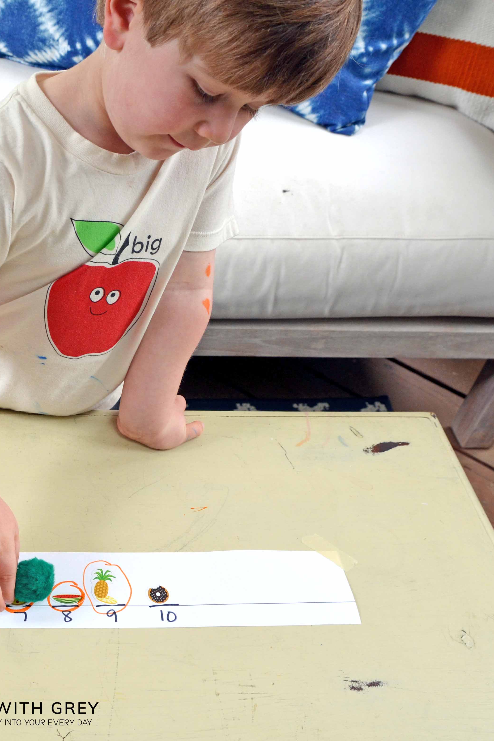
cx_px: 5
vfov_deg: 48.7
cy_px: 374
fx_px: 819
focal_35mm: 40
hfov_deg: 31.2
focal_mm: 17
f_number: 5.6
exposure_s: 1/125
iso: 400
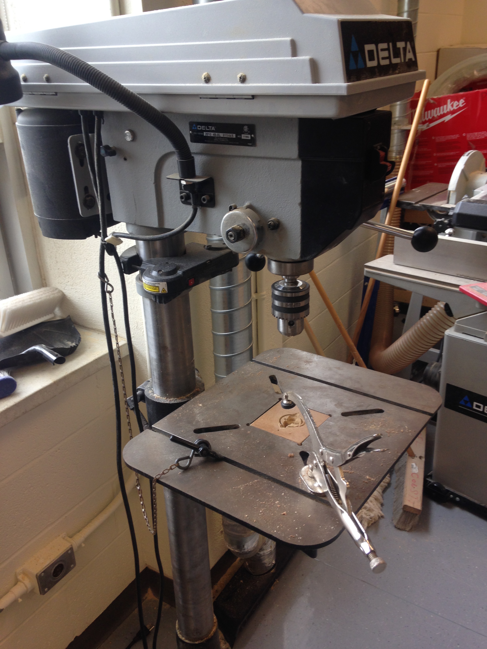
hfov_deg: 42.9
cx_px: 244
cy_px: 324
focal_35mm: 33
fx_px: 619
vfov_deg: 55.4
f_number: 2.4
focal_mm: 4.12
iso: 50
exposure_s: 1/30
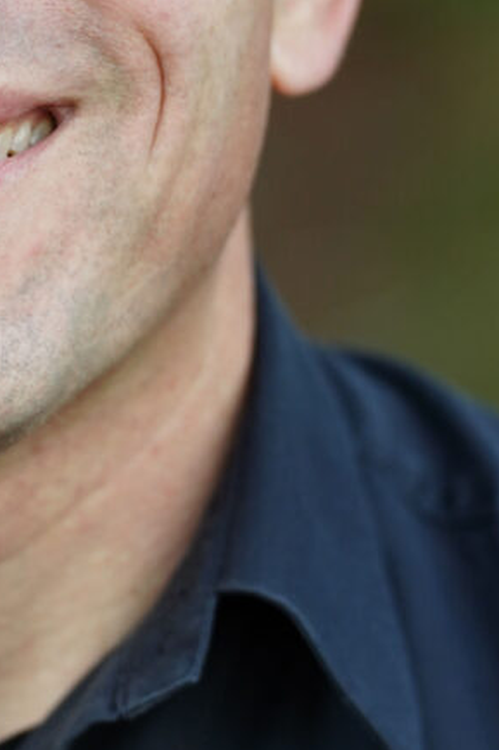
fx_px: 7886
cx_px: -92
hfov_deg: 3.6
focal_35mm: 379
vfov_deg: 5.4
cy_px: 219
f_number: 2.8
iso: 500
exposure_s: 1/500
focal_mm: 107
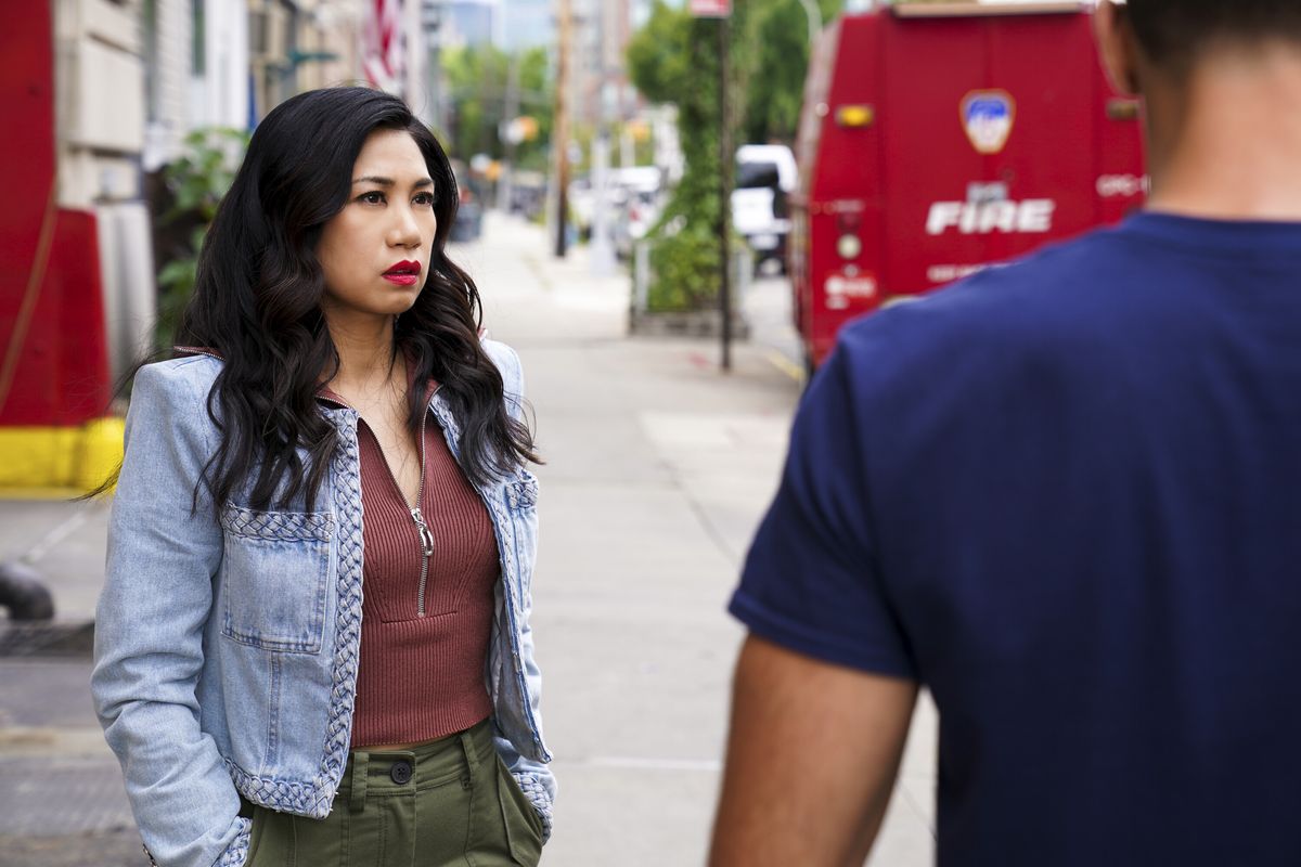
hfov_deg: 31.0
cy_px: 434
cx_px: 650
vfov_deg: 20.9
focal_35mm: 65
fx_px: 2349
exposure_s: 1/250
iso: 100
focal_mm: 65
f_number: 4
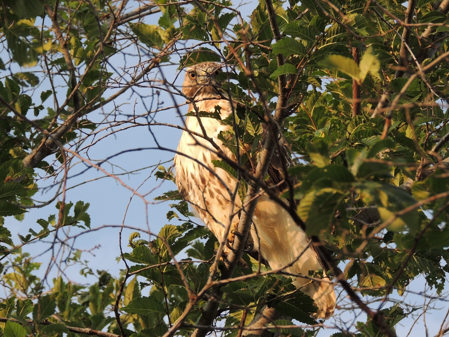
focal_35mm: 250
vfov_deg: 5.9
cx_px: 224
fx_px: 3243
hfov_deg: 7.9
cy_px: 168
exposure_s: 1/500
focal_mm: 44.5
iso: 220
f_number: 4.7
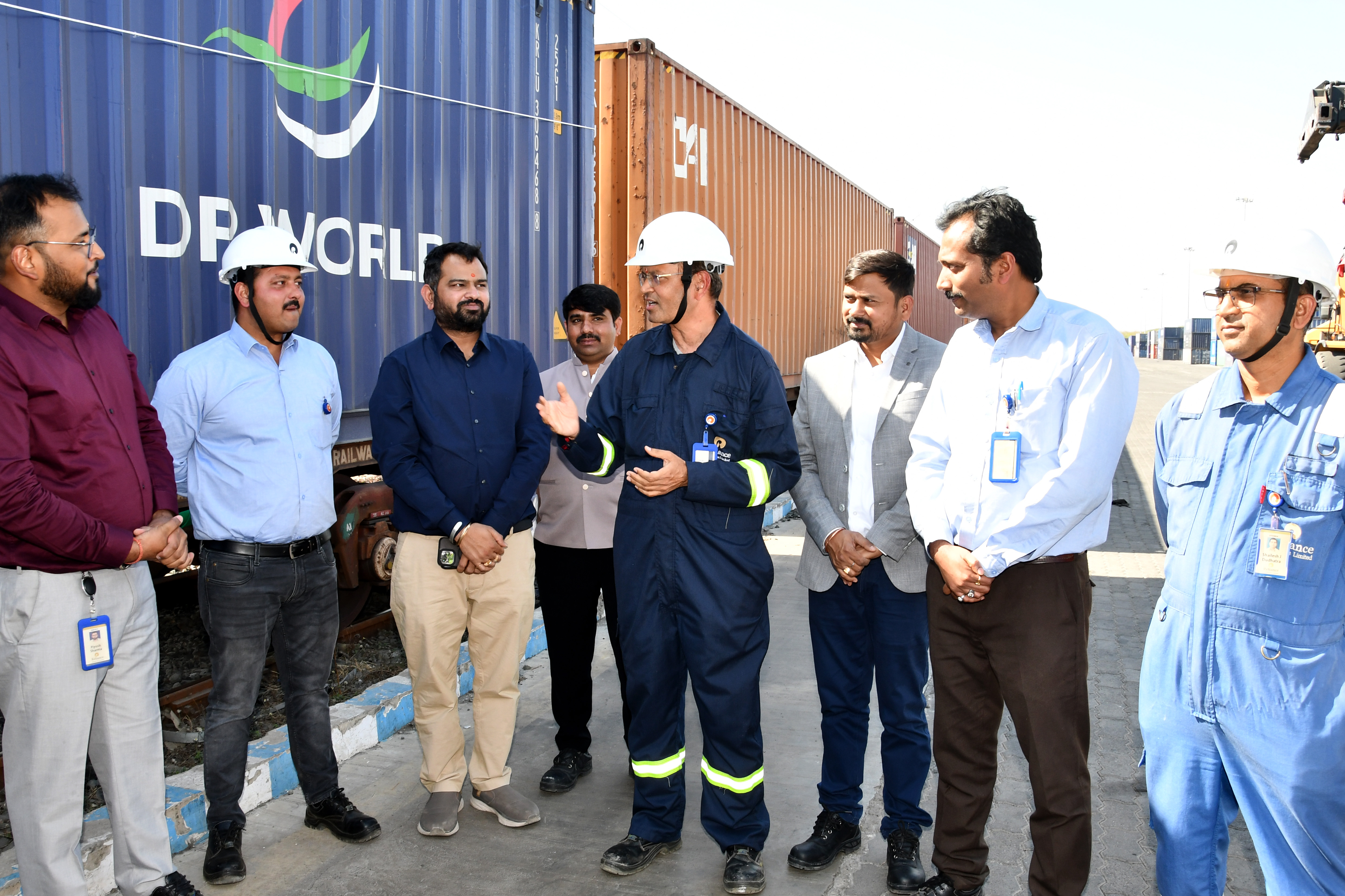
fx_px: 2167
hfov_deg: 34.5
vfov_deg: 23.4
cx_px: 674
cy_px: 458
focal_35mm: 58
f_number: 11
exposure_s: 1/160
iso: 250
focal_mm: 35
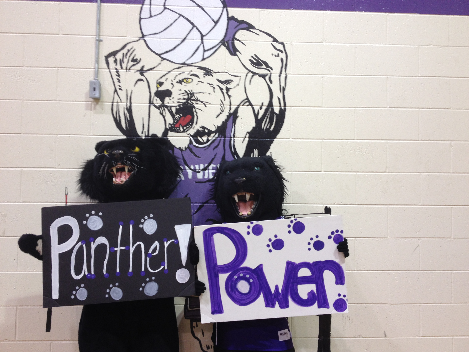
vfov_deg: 40.7
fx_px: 474
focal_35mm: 35
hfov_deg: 52.6
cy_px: 176
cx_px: 234
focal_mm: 4.28
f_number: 2.4
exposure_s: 1/20
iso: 80
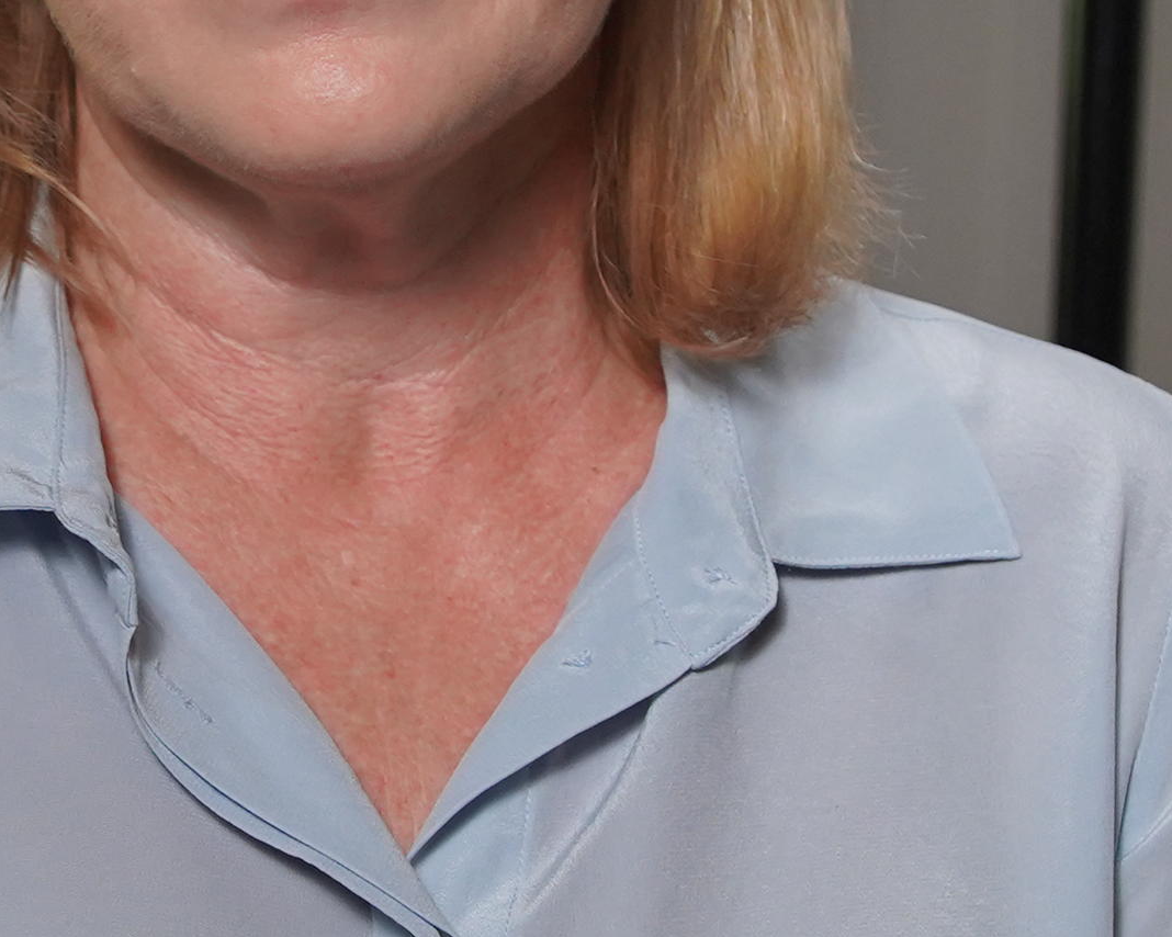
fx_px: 5029
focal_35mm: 145
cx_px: 301
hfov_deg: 13.3
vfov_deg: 10.6
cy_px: 345
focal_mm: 33
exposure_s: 1/160
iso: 1600
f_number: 4
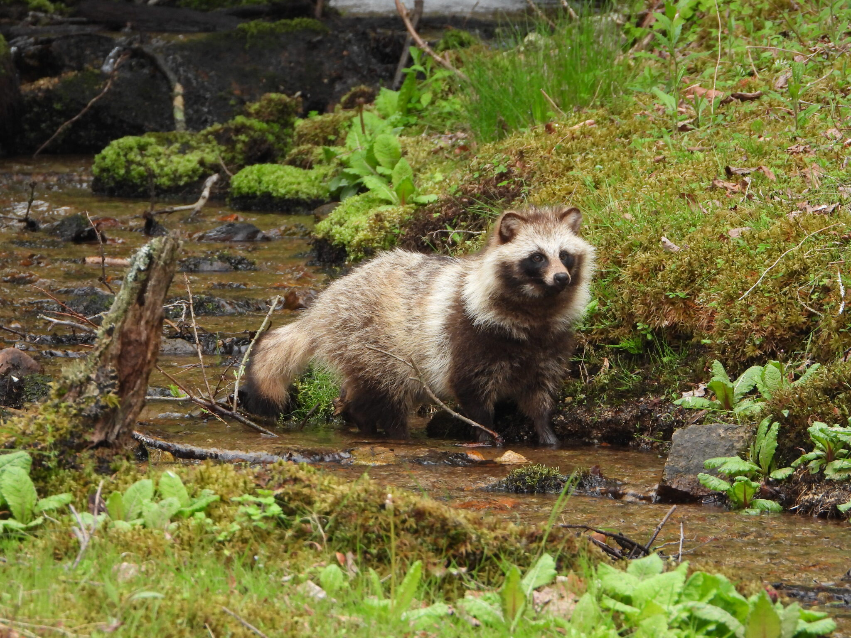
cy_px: 319
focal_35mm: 650
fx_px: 15980
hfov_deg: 3.1
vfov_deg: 2.3
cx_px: 426
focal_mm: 117
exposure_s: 1/250
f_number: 5
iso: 360
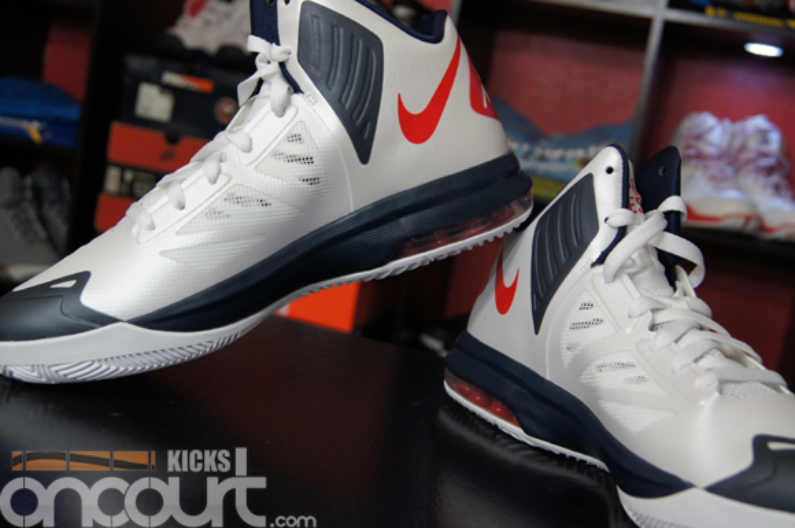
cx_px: 398
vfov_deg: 29.8
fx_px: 992
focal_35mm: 45
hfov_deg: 43.7
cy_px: 264
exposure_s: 1/50
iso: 800
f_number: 4.5
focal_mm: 30
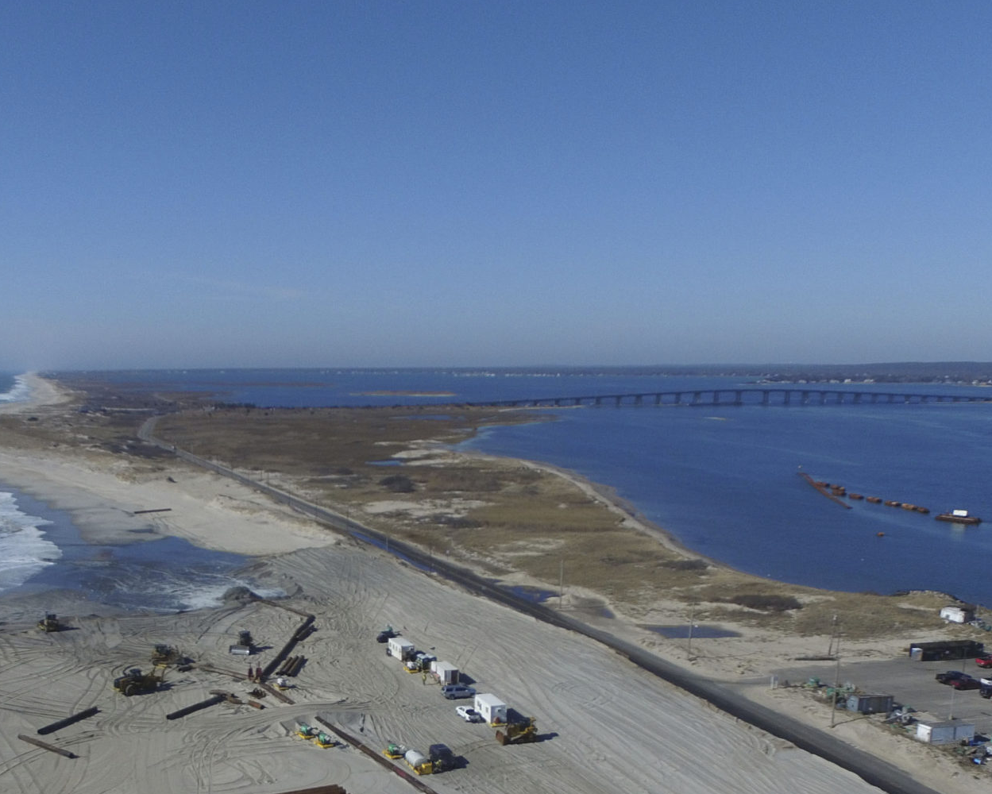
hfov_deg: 45.3
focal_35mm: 40
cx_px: 352
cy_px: 671
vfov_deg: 35.7
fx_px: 1175
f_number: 2.8
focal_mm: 3.61
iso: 100
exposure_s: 1/2212
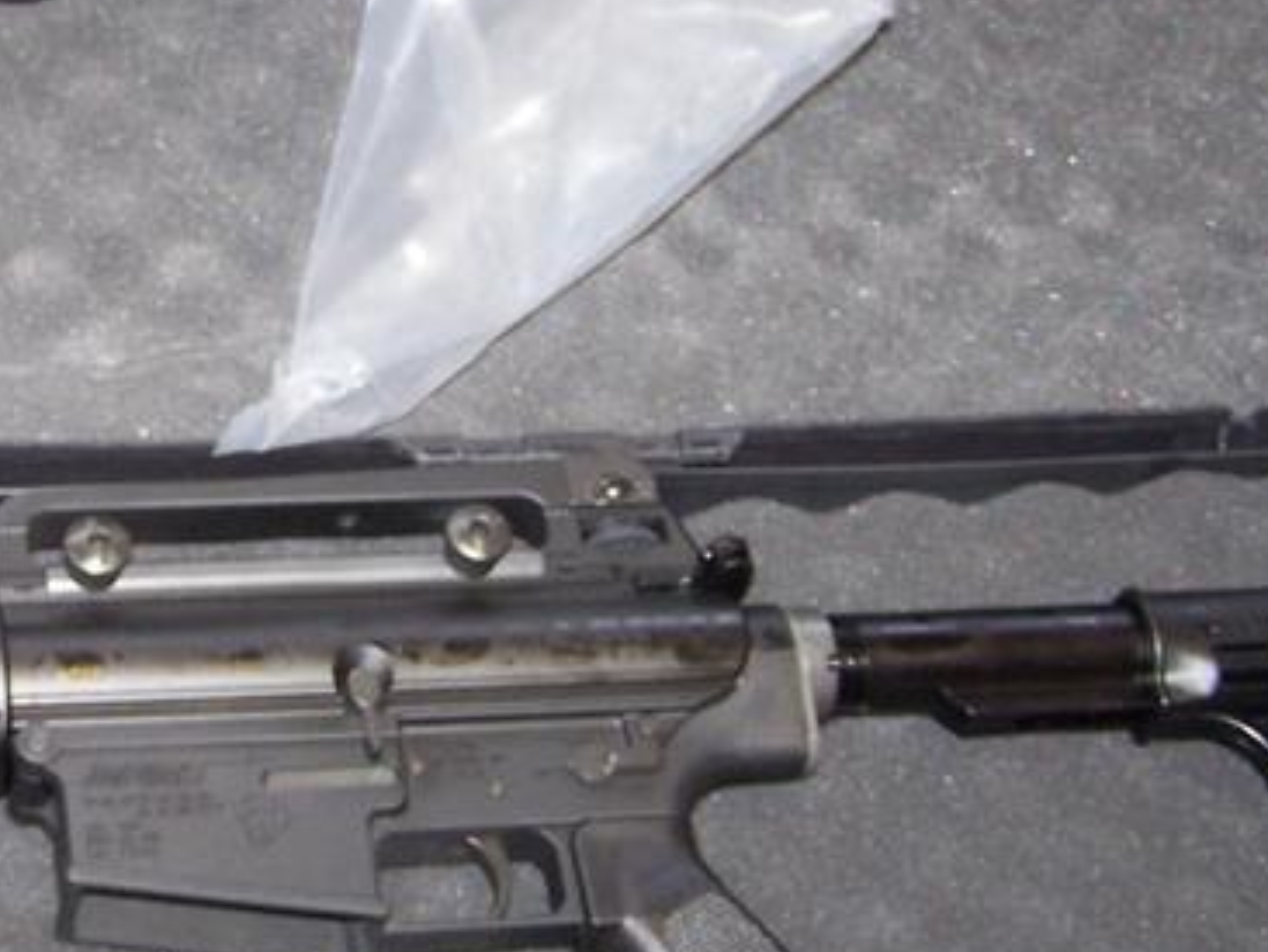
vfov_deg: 17.8
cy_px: 318
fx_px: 3042
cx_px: 97
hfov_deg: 22.9
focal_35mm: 83
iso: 140
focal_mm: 6.3
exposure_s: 1/60
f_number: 2.8
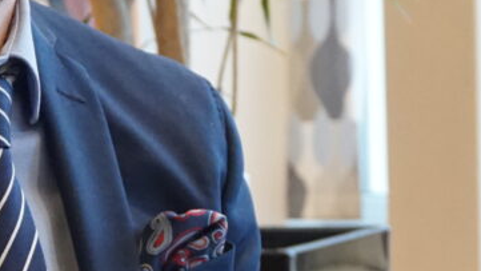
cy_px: 208
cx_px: 36
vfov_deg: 5.7
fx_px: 2729
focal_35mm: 214
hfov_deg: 10.0
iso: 2000
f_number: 5
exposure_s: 1/60
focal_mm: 32
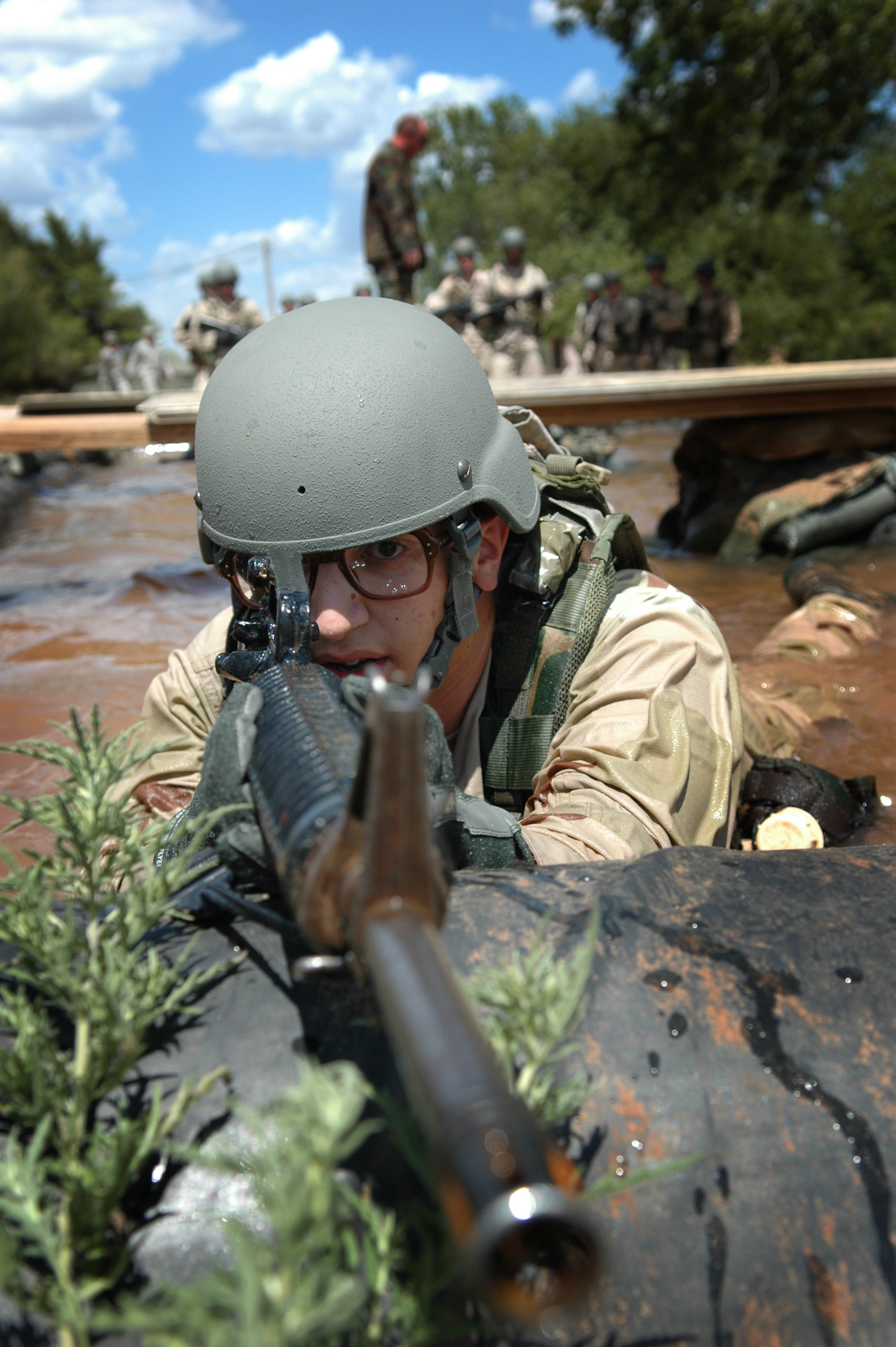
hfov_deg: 31.8
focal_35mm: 42
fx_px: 1571
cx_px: 448
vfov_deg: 46.4
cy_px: 674
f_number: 4.5
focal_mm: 28
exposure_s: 1/1000
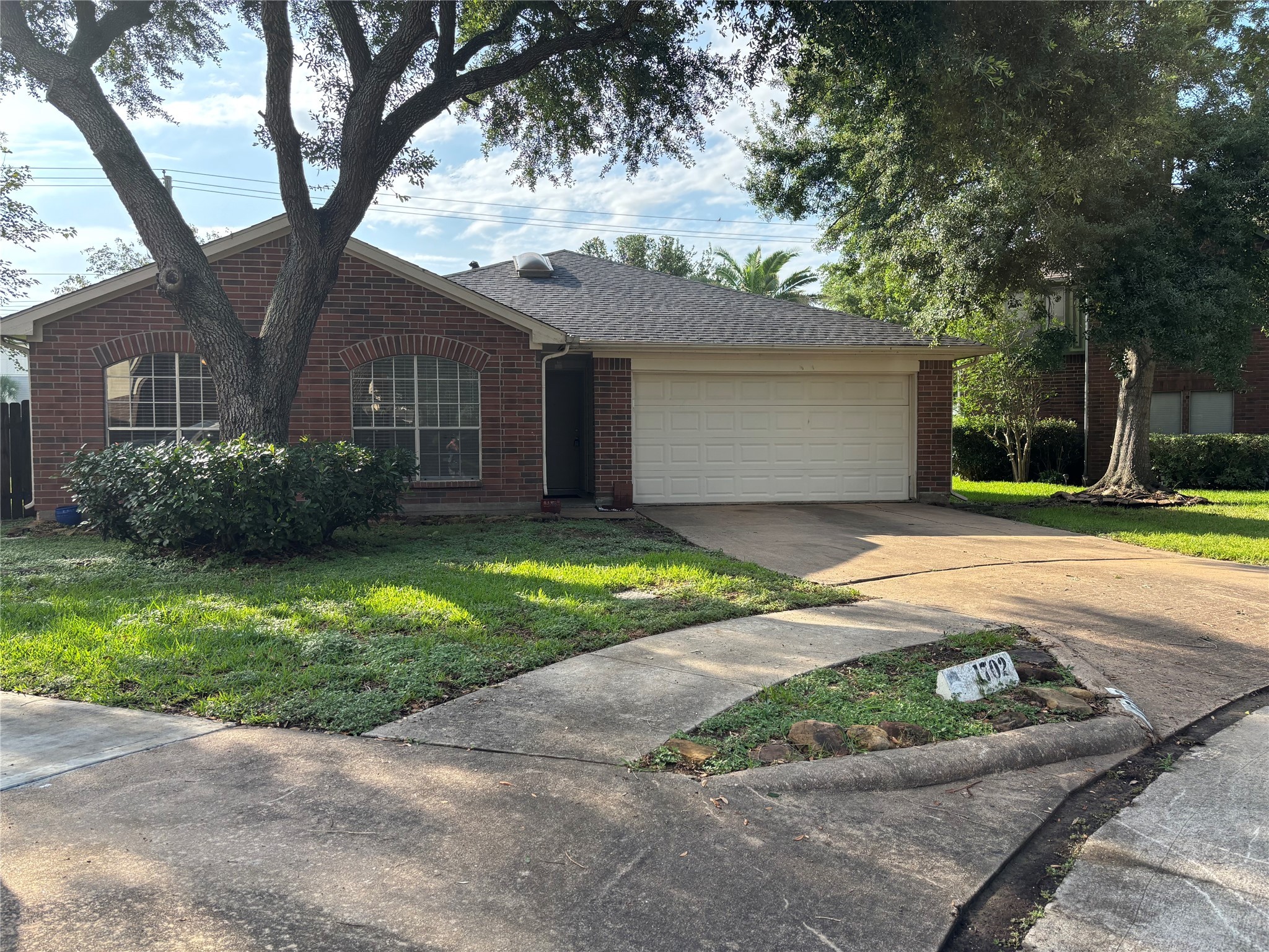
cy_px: 476
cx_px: 634
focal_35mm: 26
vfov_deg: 53.1
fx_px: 953
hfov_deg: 67.3
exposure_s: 1/910
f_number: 1.6
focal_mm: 5.96
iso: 50
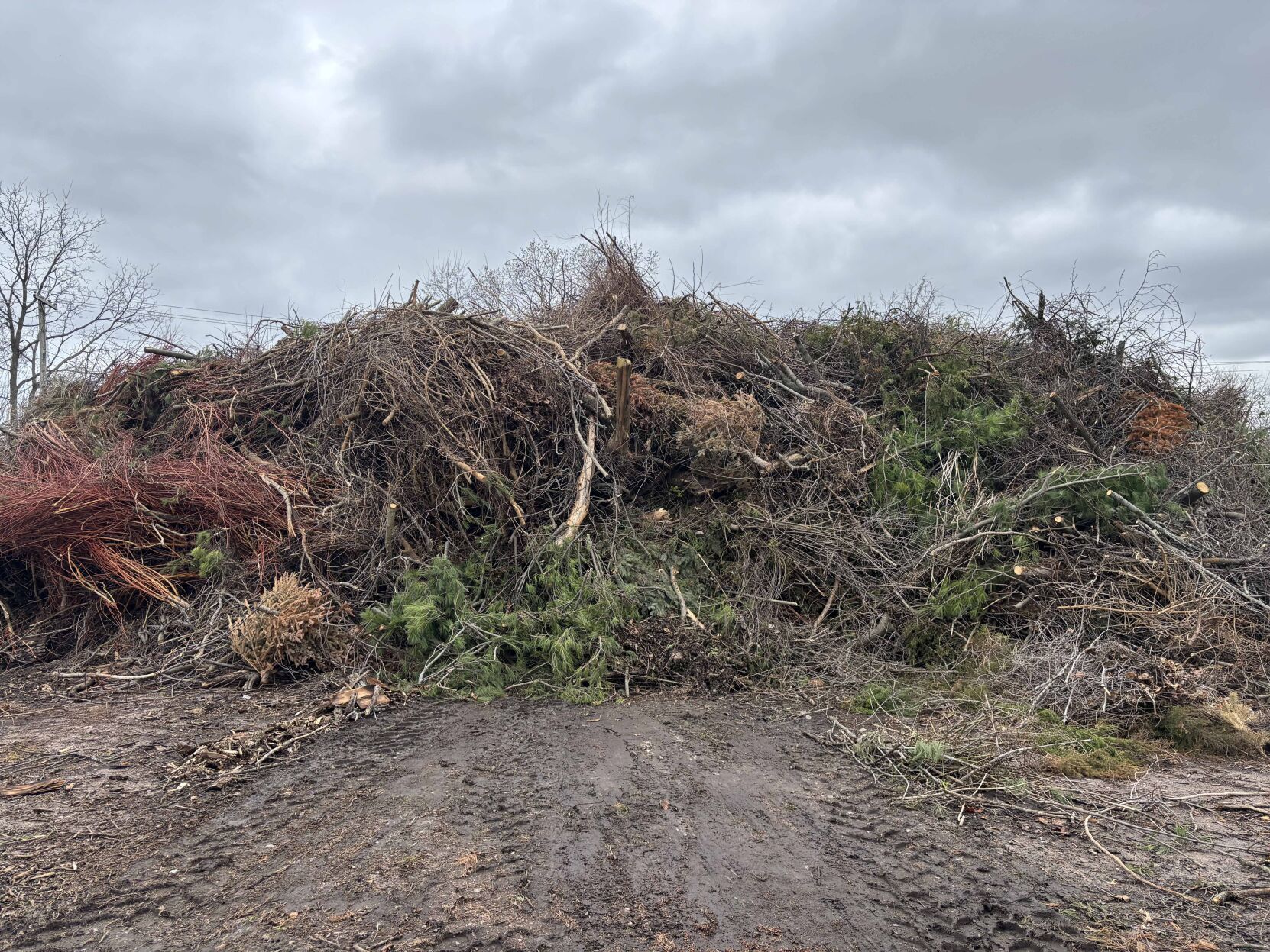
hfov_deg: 67.3
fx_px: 954
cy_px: 476
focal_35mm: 26
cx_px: 635
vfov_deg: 53.1
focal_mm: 5.96
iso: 50
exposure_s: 1/1721
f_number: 1.6
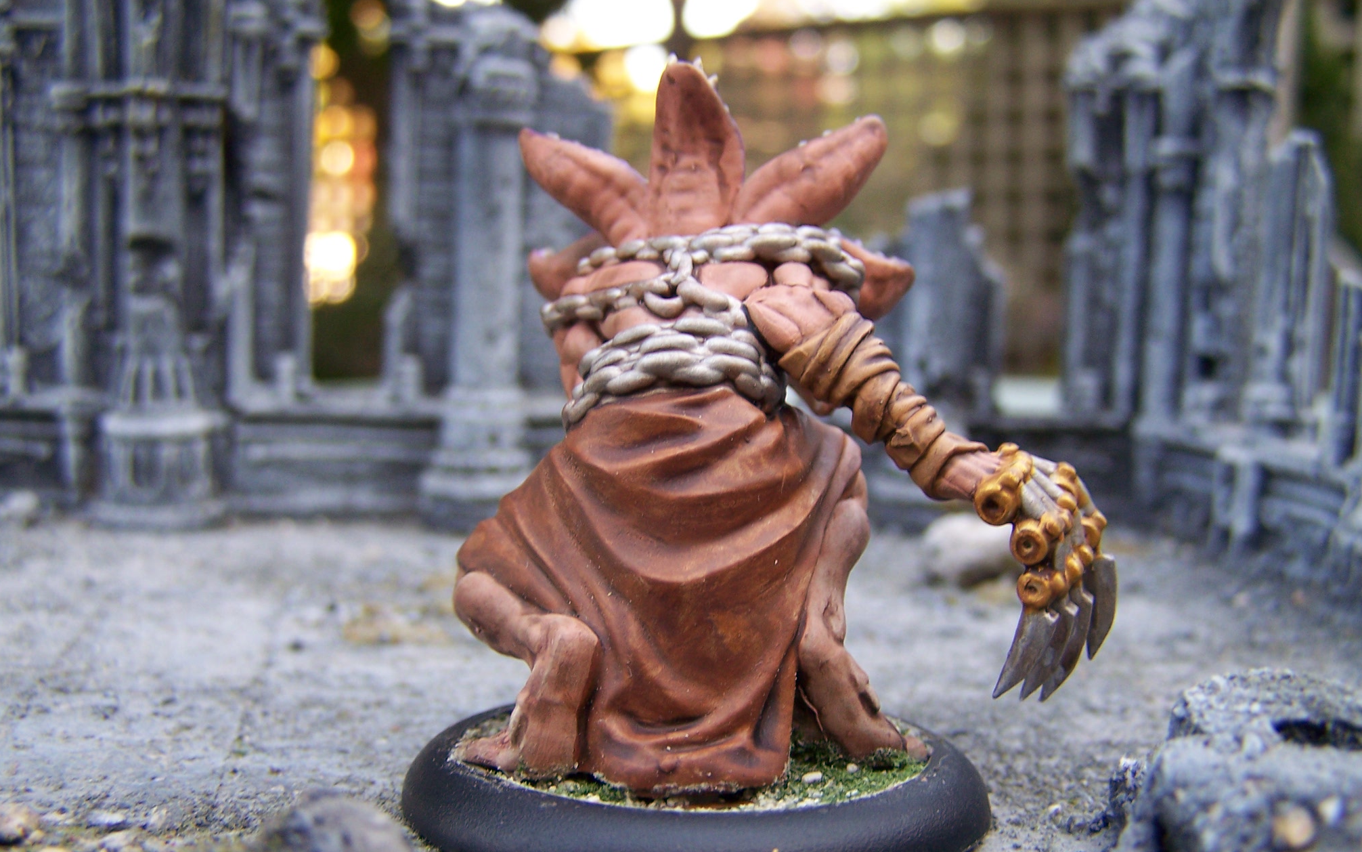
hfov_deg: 48.2
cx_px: 686
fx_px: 1522
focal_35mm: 41
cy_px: 473
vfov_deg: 31.2
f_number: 2.8
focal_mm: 6.3
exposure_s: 1/40
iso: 80
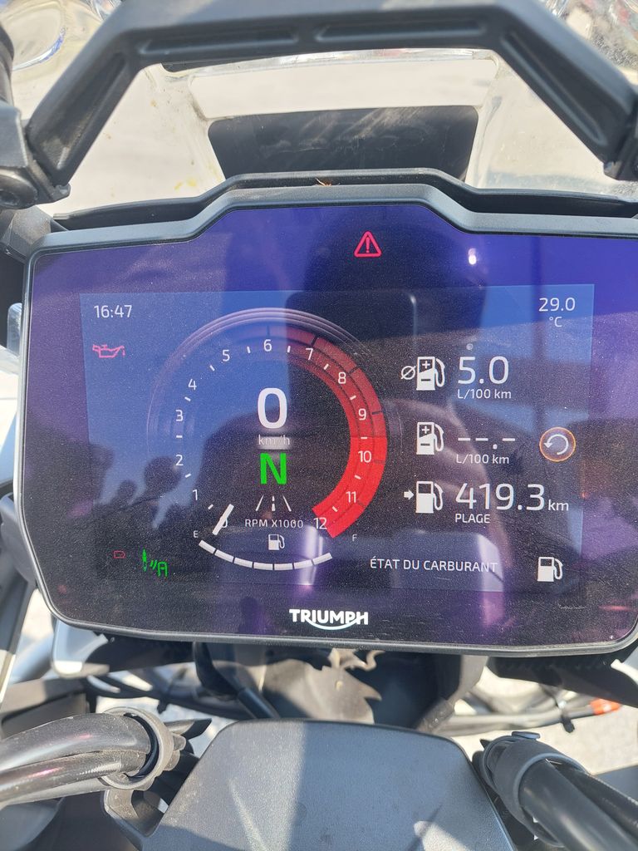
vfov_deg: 71.6
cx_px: 319
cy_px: 426
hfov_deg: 56.8
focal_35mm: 24
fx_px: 590
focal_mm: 5.23
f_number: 1.8
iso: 40
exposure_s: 1/148
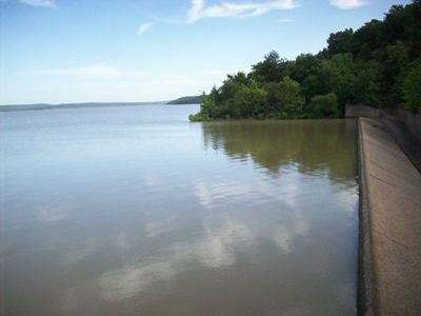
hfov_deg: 50.1
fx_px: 450
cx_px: 210
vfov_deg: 38.7
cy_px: 158
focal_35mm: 37
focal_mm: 6.2
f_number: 2.8
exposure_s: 1/1401
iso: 200
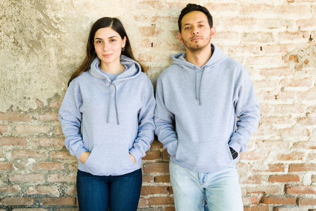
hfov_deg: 54.4
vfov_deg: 37.9
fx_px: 307
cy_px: 106
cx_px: 158
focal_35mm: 35
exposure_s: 1/250
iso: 160
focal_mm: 35
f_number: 1.8
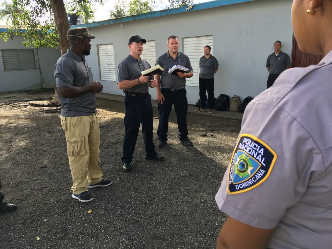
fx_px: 278
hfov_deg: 61.7
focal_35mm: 29
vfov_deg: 48.2
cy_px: 124
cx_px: 166
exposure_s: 1/177
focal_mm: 4.15
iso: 25
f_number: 2.2
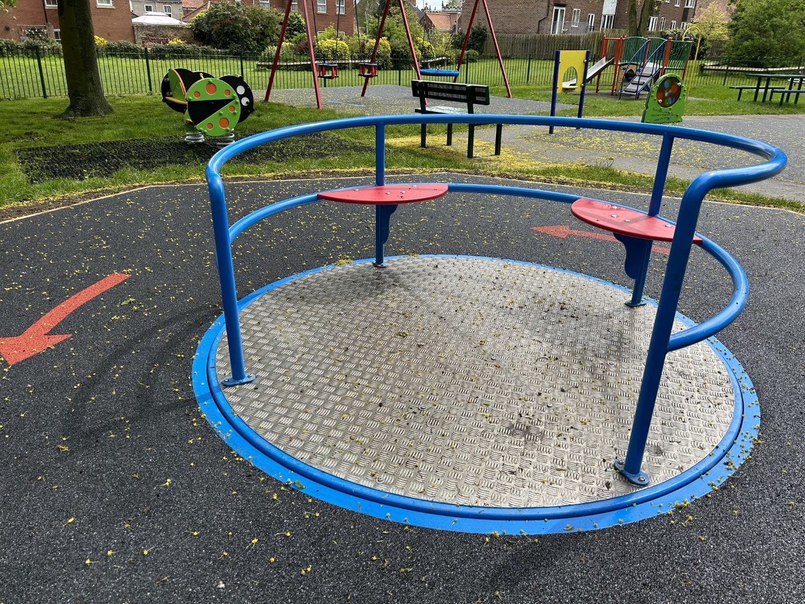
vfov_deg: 53.1
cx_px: 402
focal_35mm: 26
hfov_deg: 67.3
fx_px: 605
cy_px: 302
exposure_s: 1/1972
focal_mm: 5.7
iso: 50
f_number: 1.5
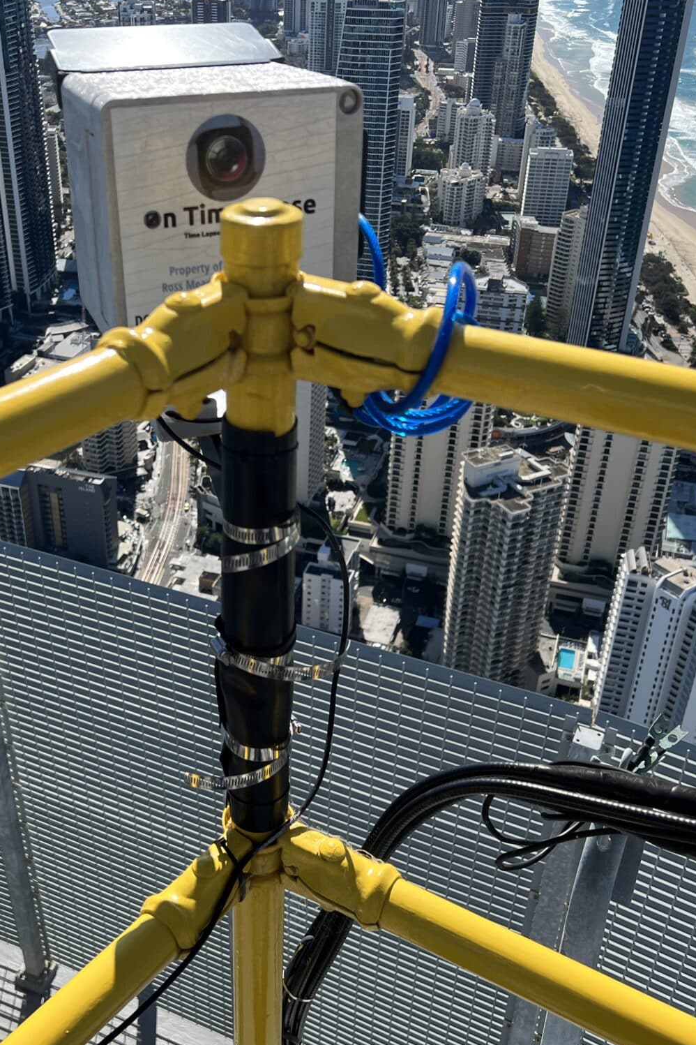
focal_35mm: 37
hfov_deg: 35.5
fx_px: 1073
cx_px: 223
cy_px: 519
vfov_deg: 51.9
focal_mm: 5.7
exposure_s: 1/3460
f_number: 1.5
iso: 50
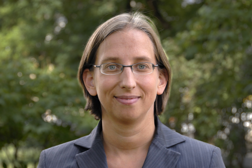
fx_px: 820
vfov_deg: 11.7
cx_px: 126
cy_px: 84
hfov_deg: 17.5
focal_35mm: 117
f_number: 7.1
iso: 400
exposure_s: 1/180
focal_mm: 78
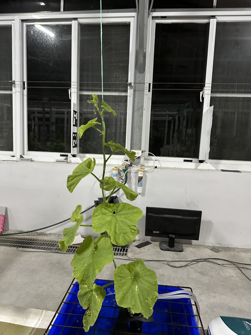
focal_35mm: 24
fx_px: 232
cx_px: 126
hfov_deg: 56.8
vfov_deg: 71.6
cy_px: 168
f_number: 1.78
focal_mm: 6.86
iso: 800
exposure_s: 1/40
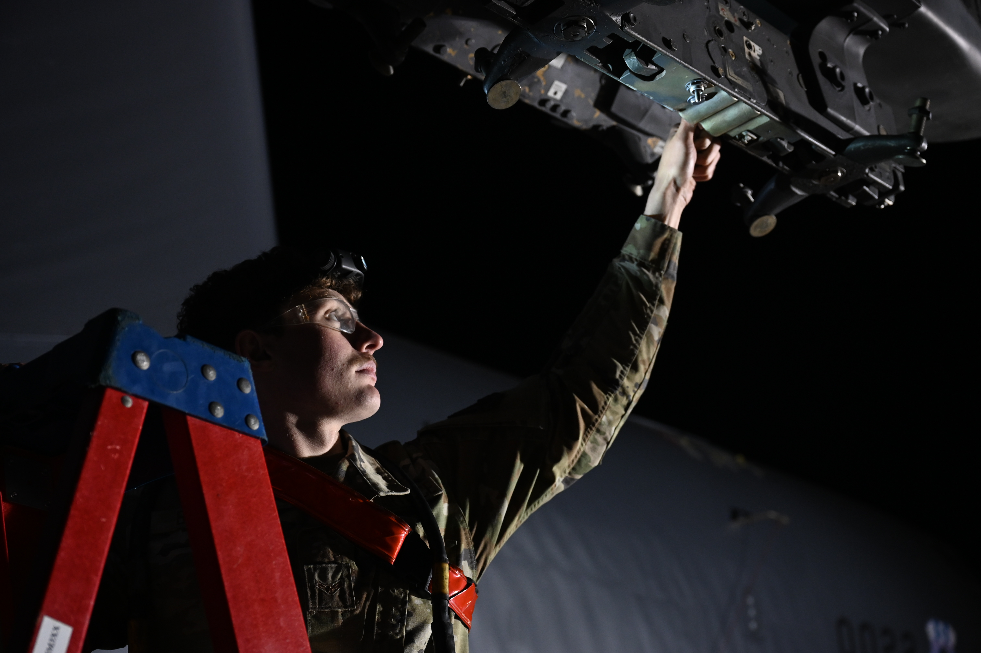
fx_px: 1198
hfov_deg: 44.5
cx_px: 490
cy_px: 326
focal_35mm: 44
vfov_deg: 30.5
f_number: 4
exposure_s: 1/100
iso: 1250
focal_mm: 44
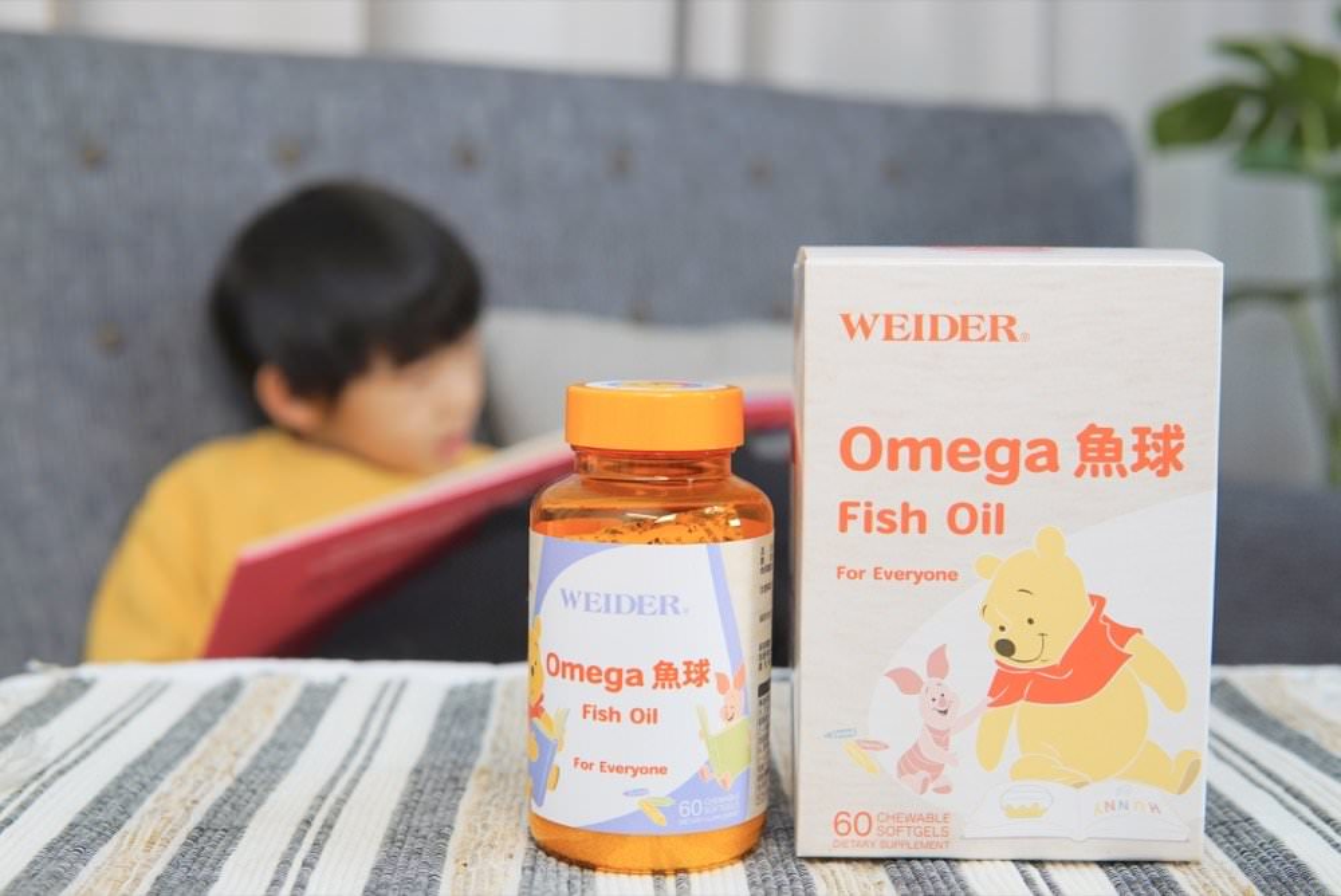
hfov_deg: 43.6
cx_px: 670
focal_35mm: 45
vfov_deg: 29.9
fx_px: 1677
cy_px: 448
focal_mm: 30
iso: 400
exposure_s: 1/60
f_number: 4
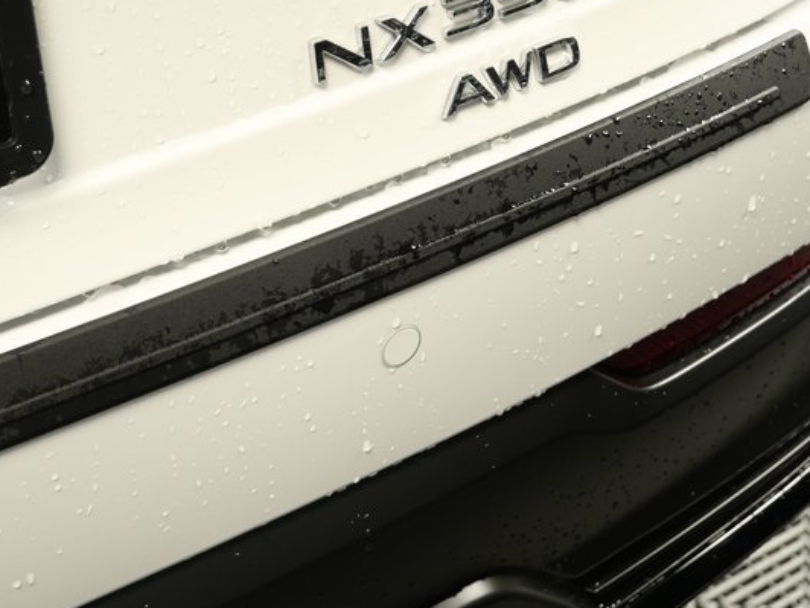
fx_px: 1802
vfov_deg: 18.7
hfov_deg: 25.3
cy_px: 30
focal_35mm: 77
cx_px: 477
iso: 250
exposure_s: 1/250
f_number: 4.5
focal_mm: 20
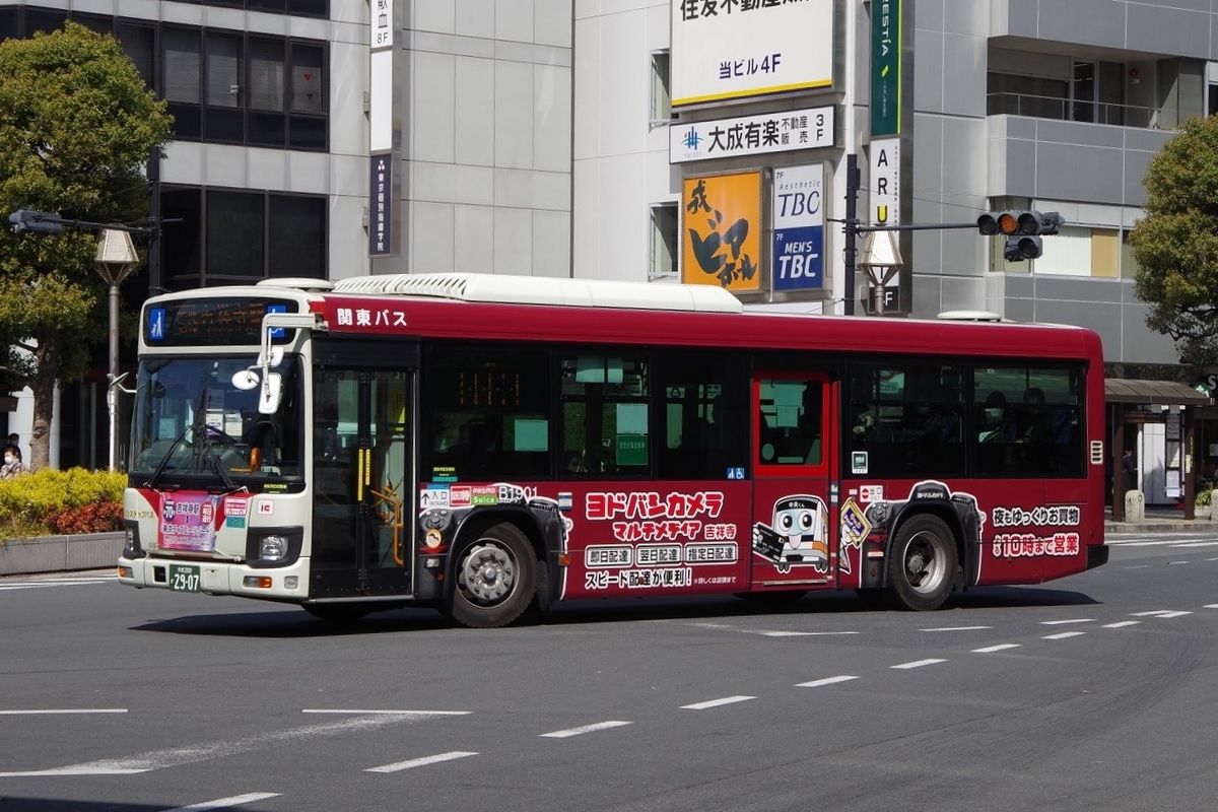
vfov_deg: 18.9
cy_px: 406
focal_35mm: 72
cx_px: 609
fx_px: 2436
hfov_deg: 28.1
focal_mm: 48
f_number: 11
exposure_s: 1/320
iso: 200
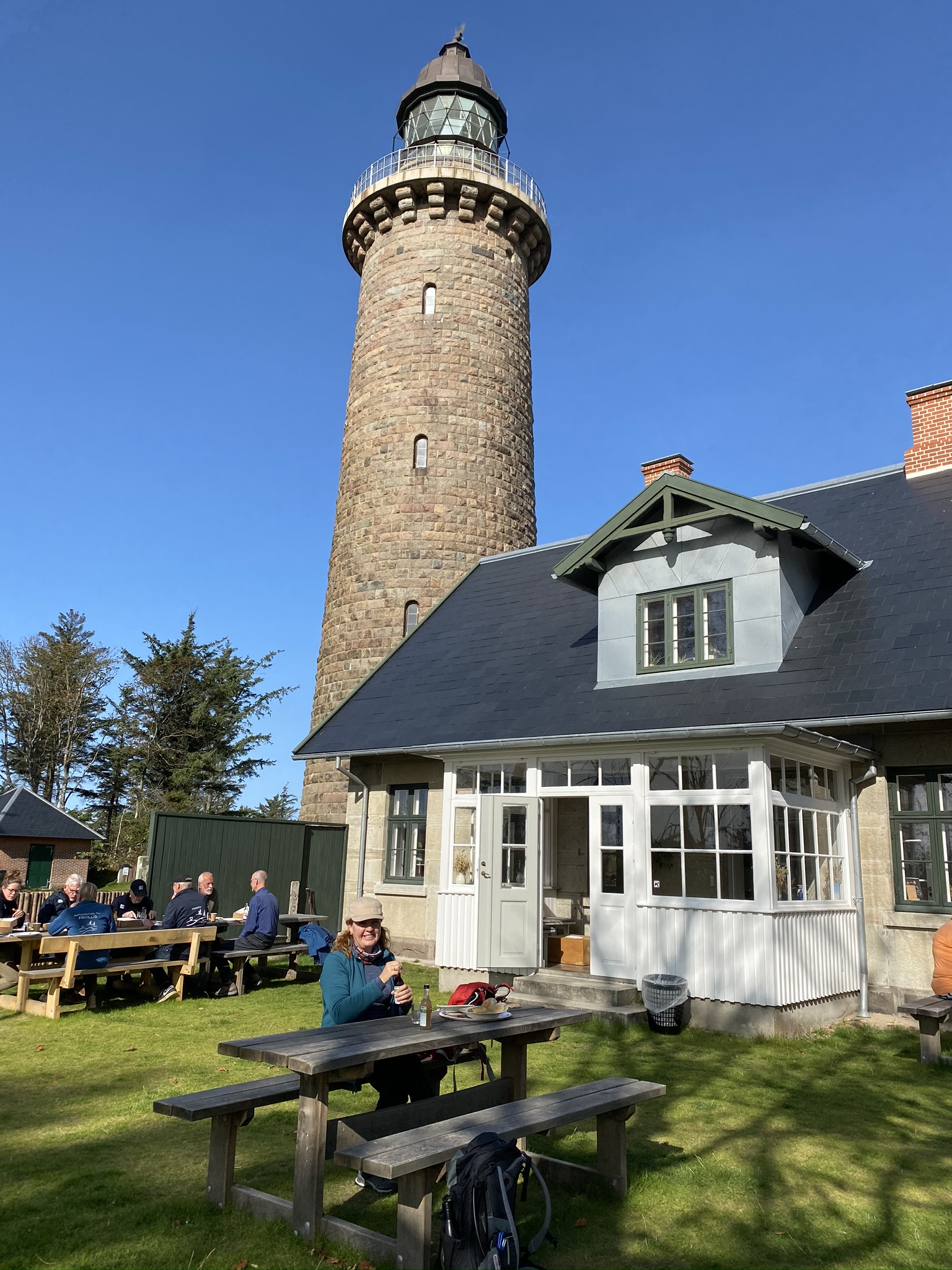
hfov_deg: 53.1
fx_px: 953
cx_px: 476
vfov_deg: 67.3
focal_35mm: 26
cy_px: 635
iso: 32
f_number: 1.8
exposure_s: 1/2817
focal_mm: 4.25
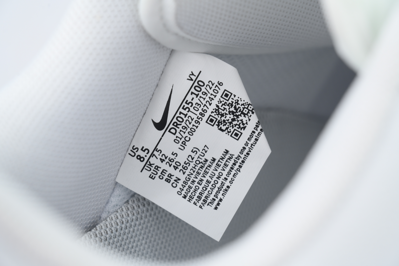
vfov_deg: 11.4
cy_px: 133
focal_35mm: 120
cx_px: 200
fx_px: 1330
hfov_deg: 17.1
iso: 400
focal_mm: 120
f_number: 10
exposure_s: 1/100
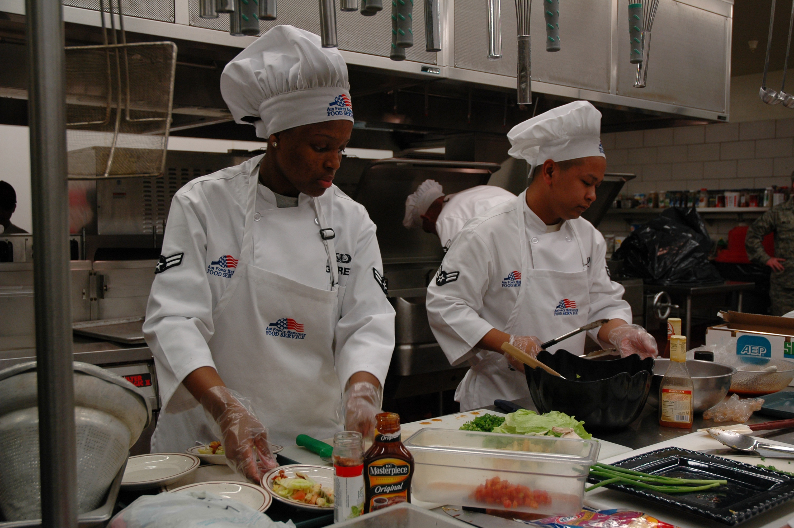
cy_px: 264
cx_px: 397
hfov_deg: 51.3
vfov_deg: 35.4
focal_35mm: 38
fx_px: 826
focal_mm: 25
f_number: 4.5
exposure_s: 1/80
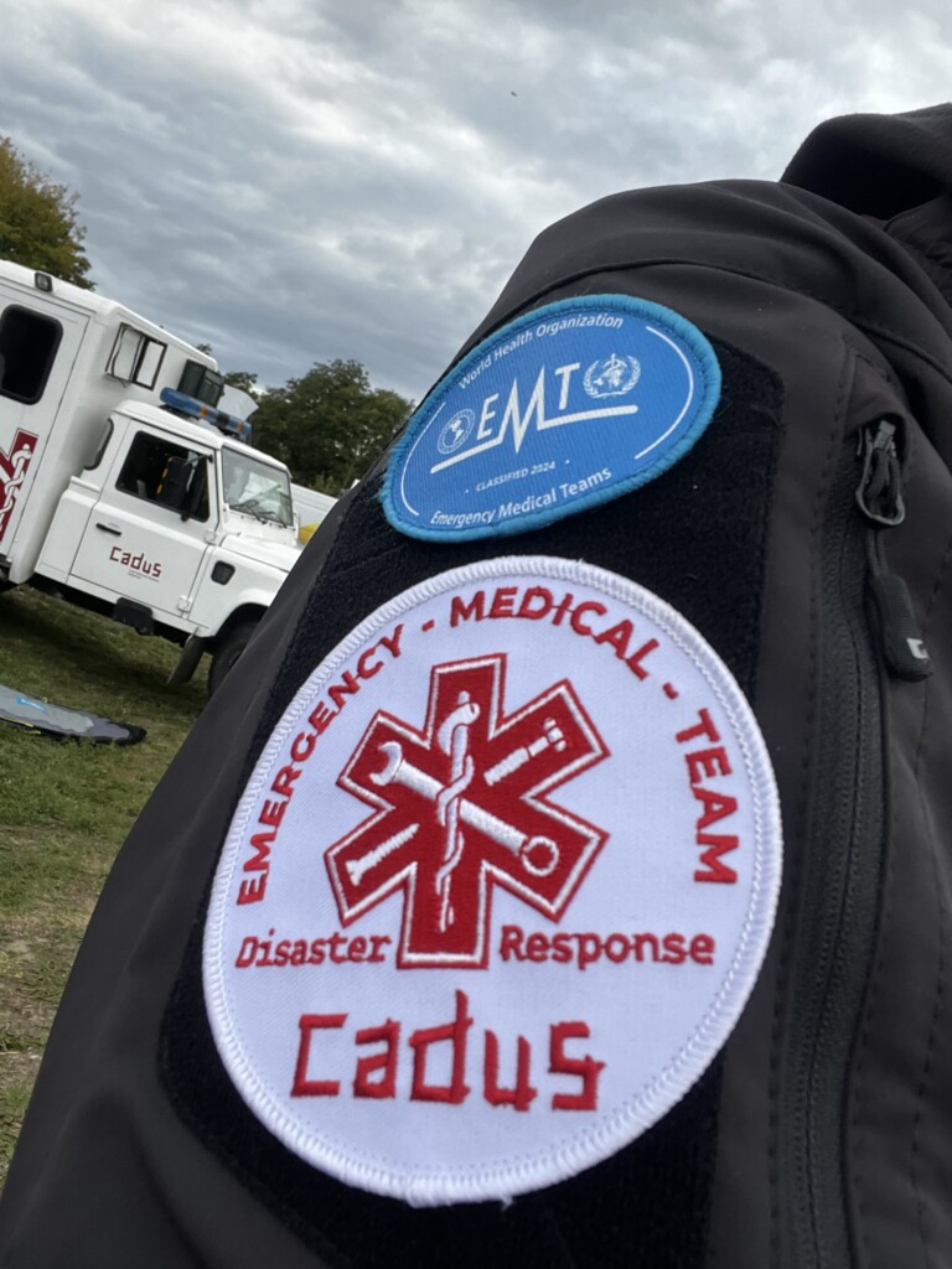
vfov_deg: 60.0
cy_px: 634
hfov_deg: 46.8
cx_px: 476
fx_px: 1100
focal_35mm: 30
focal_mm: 2.71
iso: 25
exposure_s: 1/215
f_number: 2.2
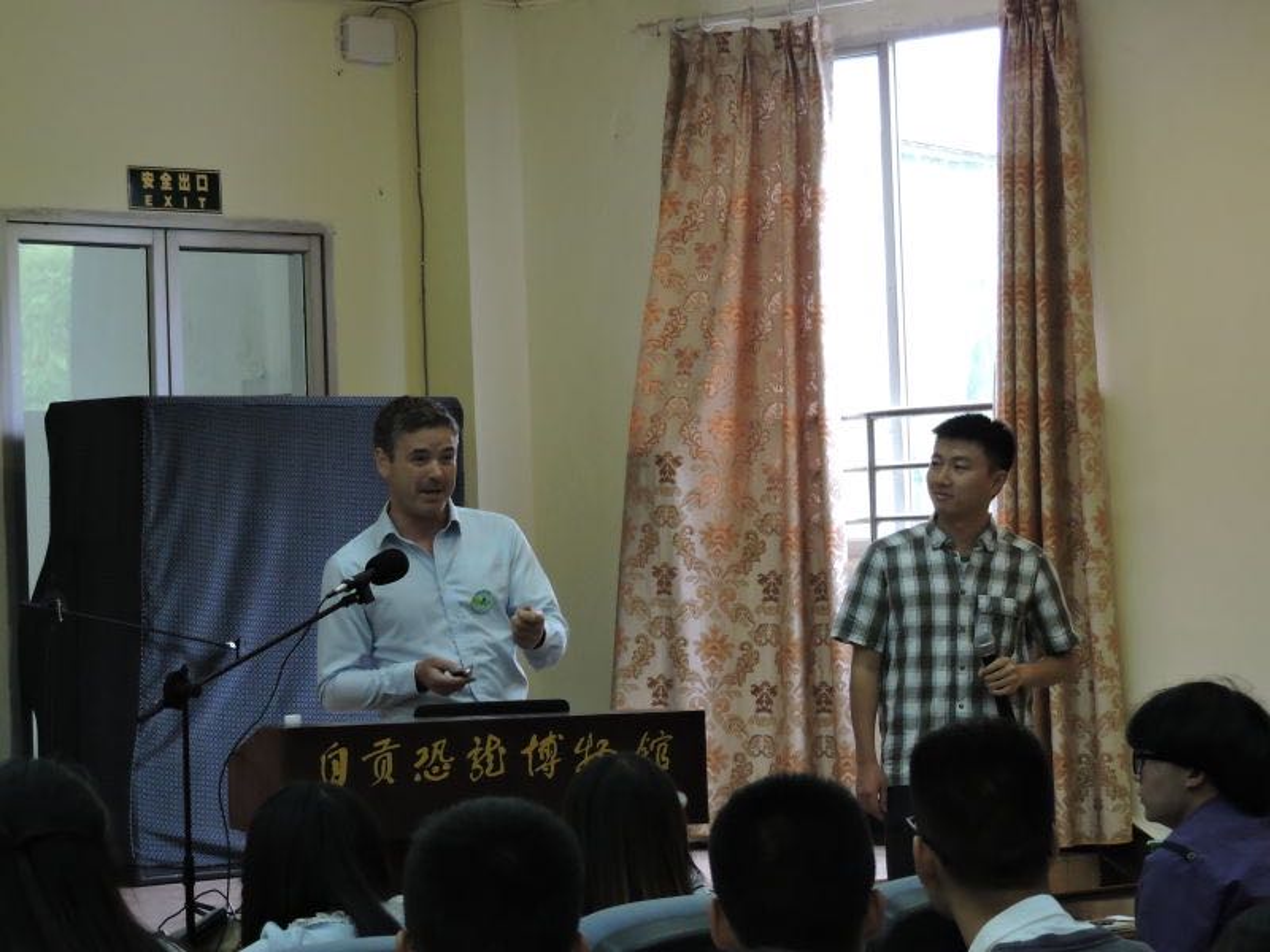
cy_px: 476
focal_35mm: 120
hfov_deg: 16.4
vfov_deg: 12.3
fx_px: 4403
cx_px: 635
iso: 720
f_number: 4.2
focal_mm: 21.4
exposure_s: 1/25
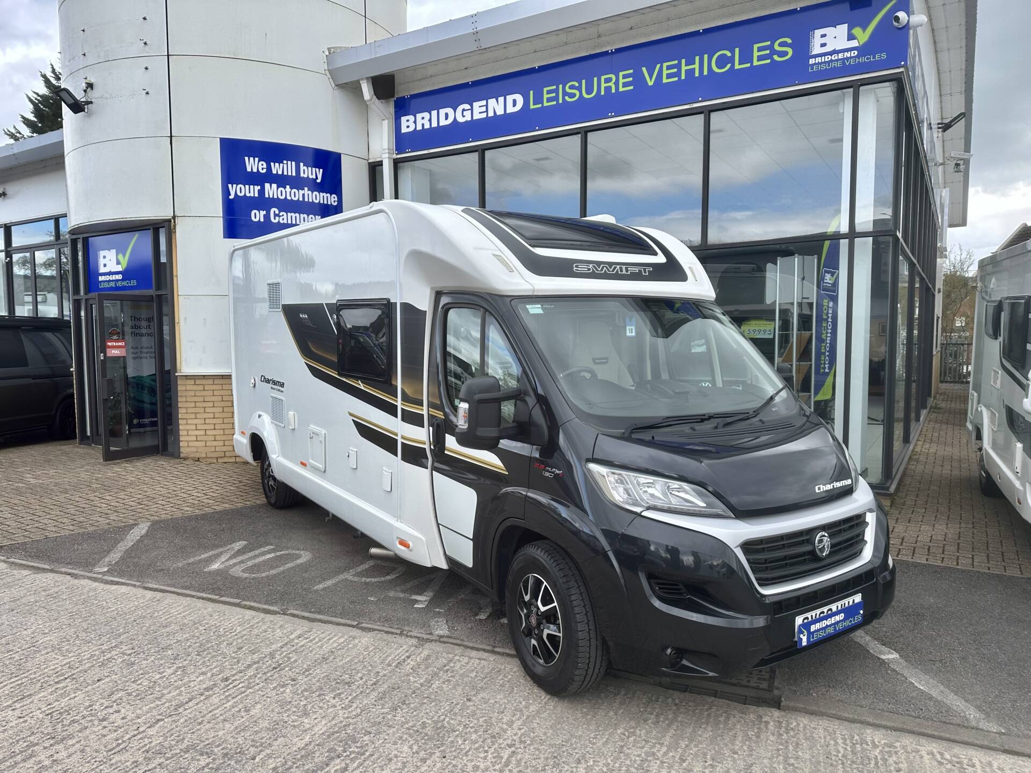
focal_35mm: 24
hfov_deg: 71.6
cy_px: 386
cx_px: 516
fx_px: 715
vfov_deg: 56.8
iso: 80
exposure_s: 1/962
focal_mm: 6.86
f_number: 1.78
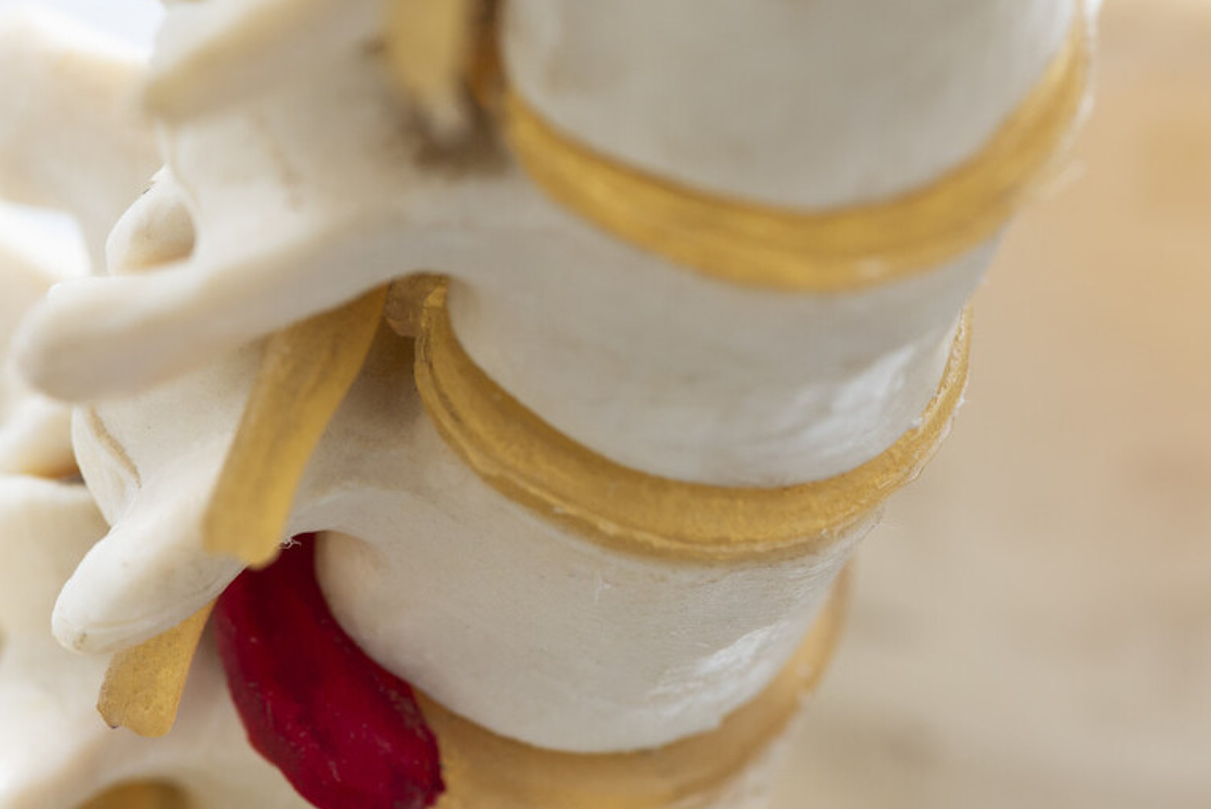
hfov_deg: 12.4
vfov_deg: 8.3
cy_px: 286
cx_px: 728
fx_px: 5552
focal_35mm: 165
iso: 400
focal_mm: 105
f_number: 13
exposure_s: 1/100
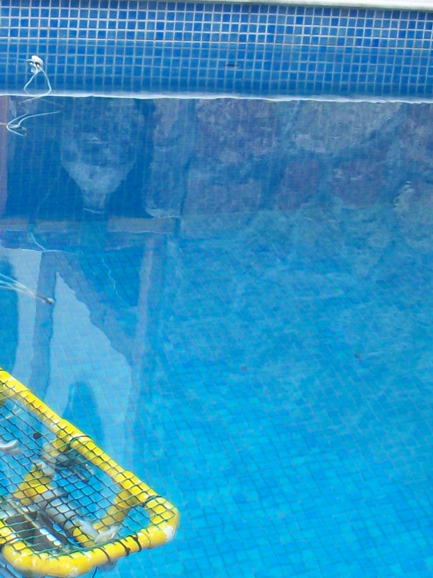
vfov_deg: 22.5
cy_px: 253
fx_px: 1452
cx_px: 16
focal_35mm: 87
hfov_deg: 16.7
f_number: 2.7
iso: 80
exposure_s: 1/242
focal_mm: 6
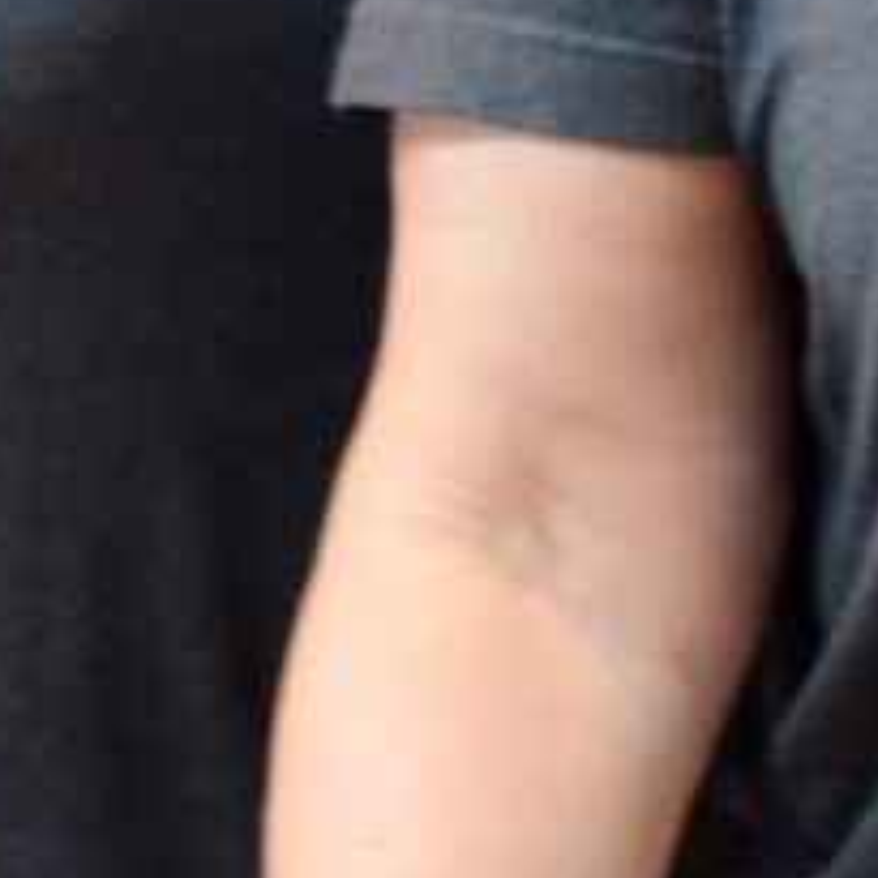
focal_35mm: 279
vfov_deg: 6.2
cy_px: -591
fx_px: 8006
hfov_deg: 6.1
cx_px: 1859
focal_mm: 22
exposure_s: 1/2.5
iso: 250
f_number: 3.8
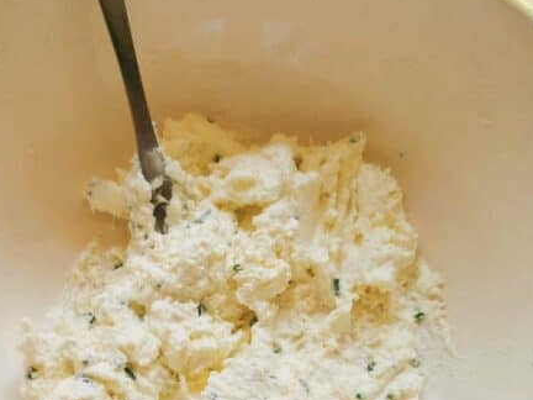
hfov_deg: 39.5
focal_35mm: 48
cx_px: 211
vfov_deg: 29.2
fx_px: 739
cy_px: 348
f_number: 1.6
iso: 50
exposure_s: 1/211
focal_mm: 5.56
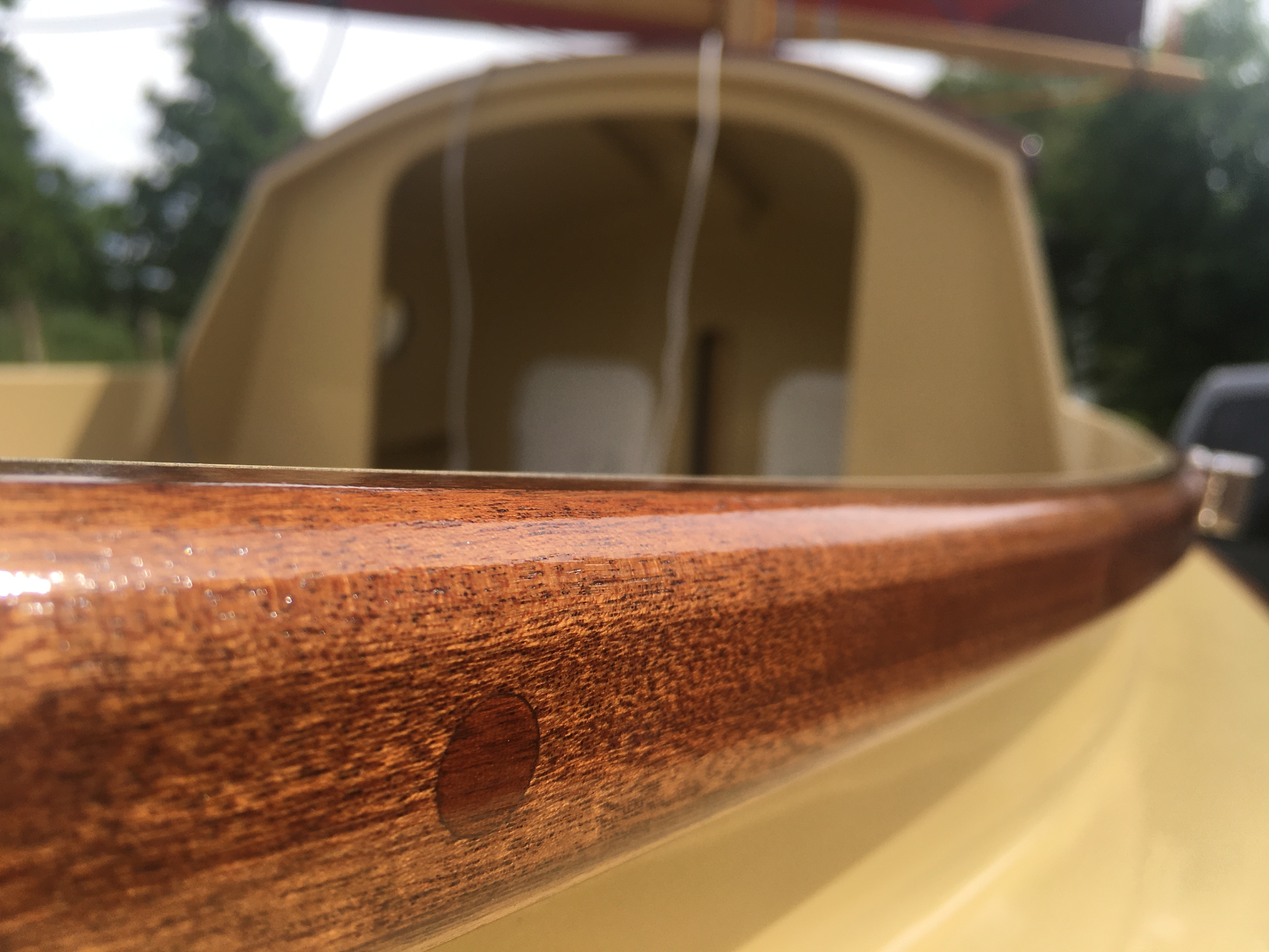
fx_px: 1063
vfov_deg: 48.2
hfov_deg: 61.7
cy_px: 476
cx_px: 634
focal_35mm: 29
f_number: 2.2
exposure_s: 1/986
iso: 25
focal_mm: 4.15
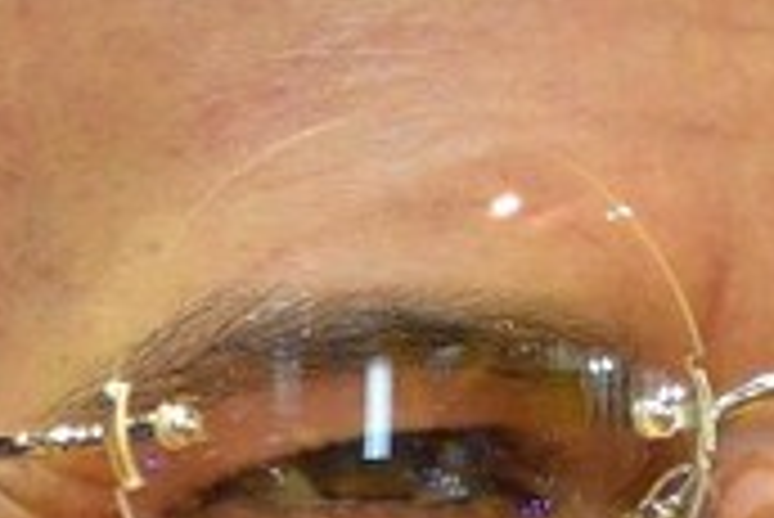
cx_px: 428
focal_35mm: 1395
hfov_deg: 1.5
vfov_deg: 1.0
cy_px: 896
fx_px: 30017
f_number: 5.6
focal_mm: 200
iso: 5000
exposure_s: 1/160
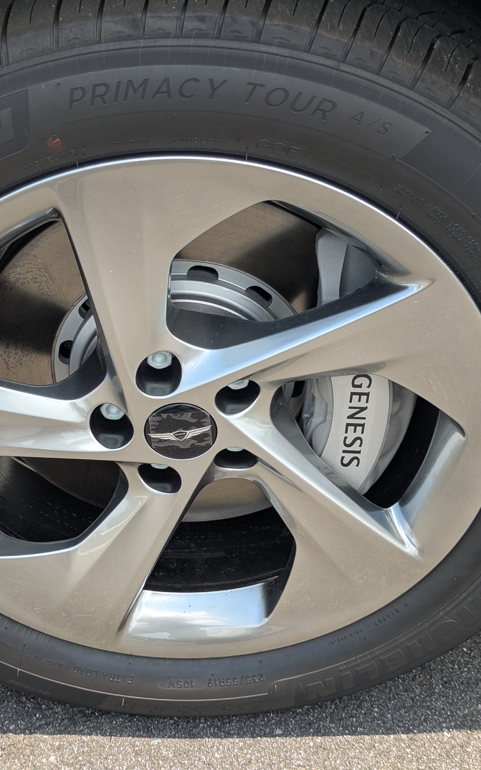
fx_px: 1426
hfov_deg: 19.1
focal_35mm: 68
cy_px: 384
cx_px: 171
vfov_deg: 30.2
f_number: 1.85
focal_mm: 6.81
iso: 45
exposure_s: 1/623
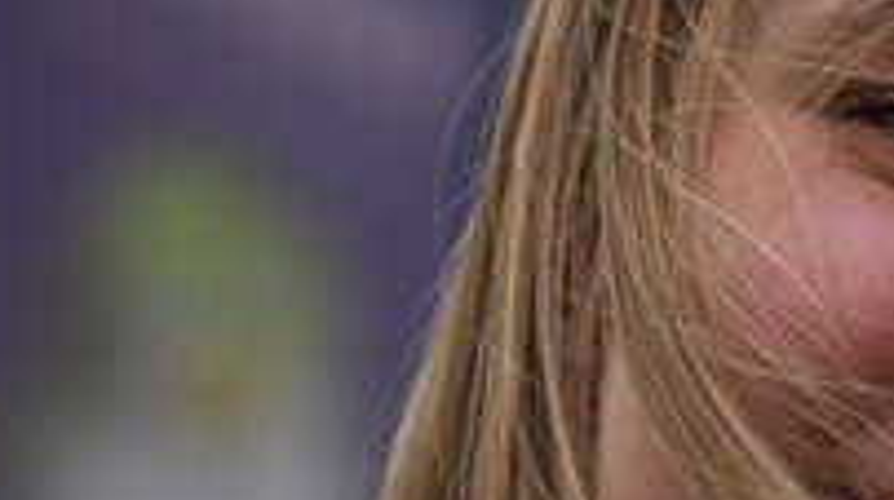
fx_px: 6577
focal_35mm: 278
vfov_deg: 4.3
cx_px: 1460
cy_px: 858
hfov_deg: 7.6
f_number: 1.6
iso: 100
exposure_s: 1/1000
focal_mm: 33
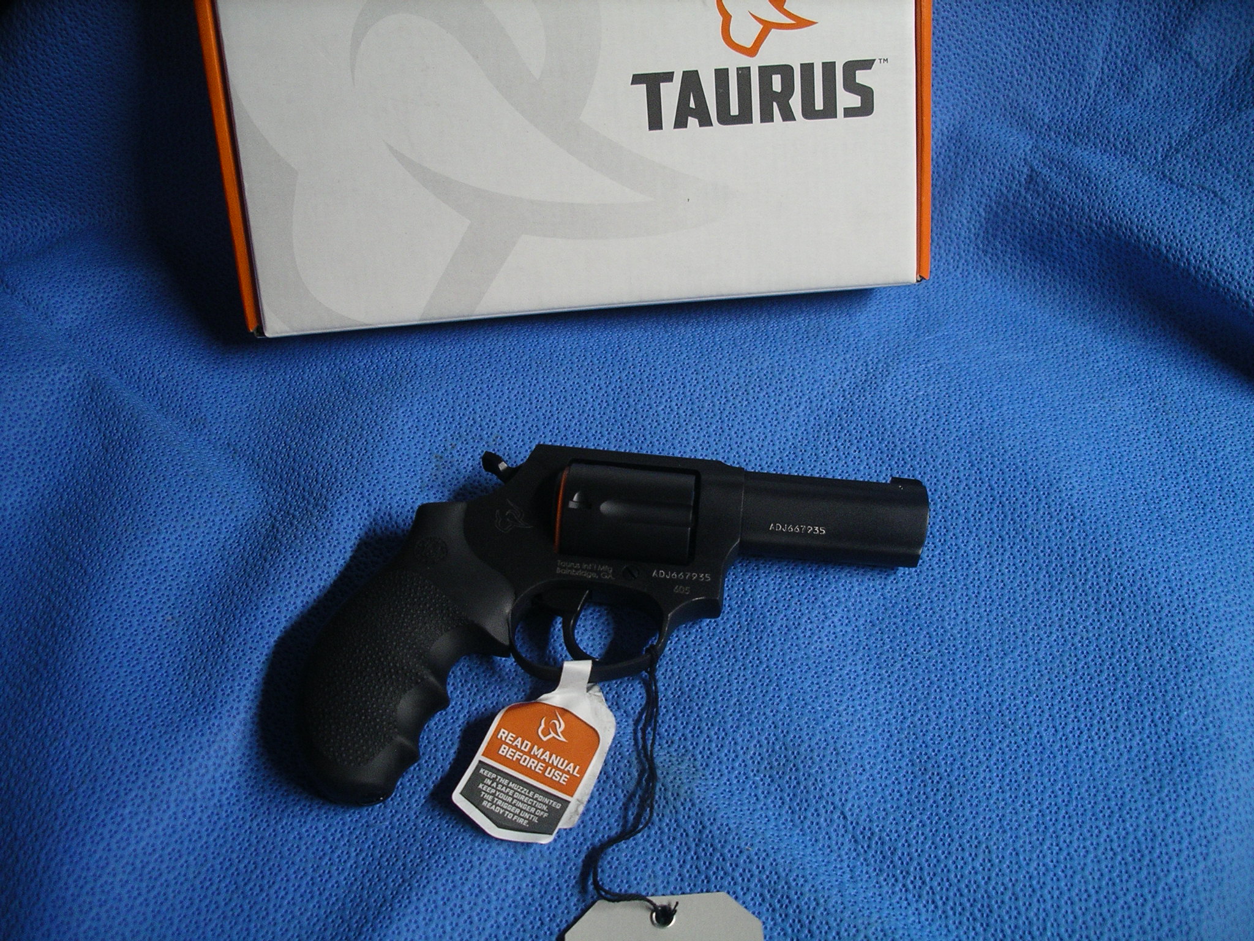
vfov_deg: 38.7
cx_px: 627
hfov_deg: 50.1
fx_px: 1340
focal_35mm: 37
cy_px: 470
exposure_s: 1/40
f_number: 2.8
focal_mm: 7.8
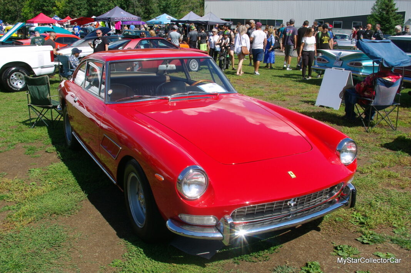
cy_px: 136
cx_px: 206
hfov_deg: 67.4
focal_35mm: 27
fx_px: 308
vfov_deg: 47.9
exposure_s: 1/250
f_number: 6.7
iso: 100
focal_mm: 18
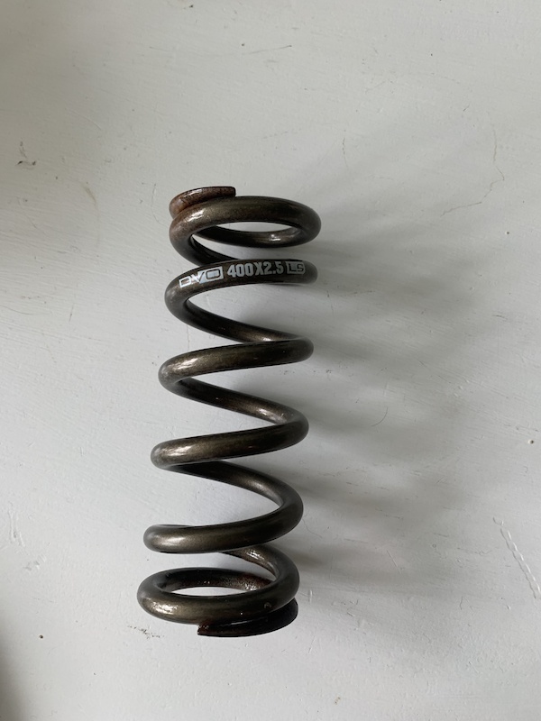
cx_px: 270
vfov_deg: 67.3
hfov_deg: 53.1
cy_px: 360
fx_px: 542
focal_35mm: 26
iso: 64
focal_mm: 4.25
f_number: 1.8
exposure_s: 1/122
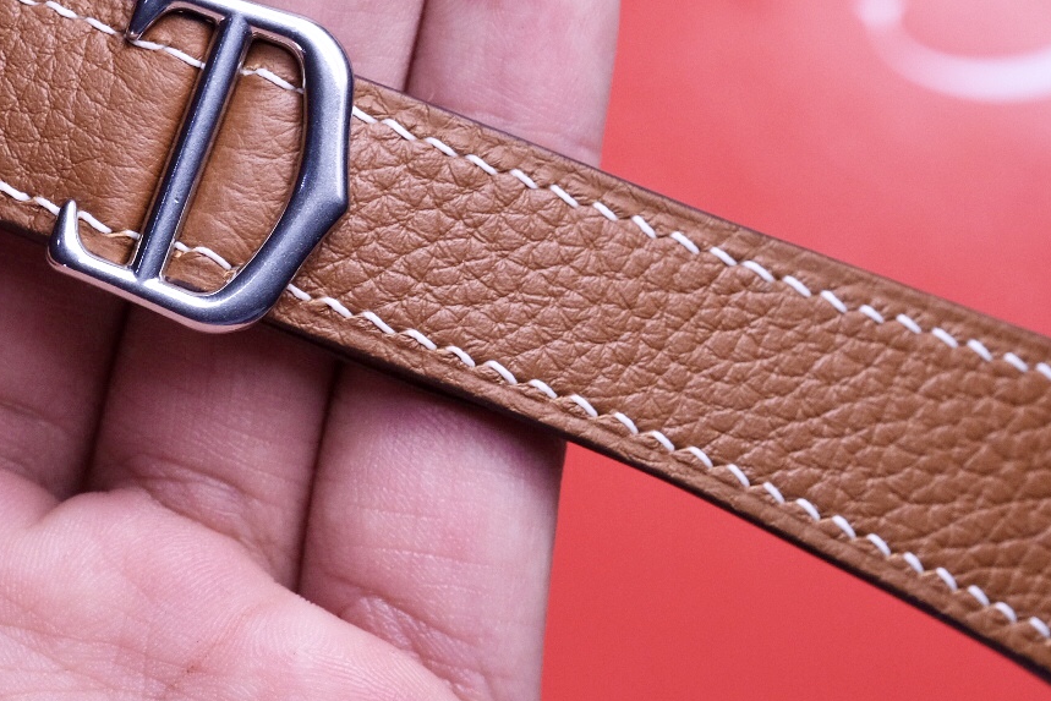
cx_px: 347
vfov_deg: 7.4
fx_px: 5431
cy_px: 20
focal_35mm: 186
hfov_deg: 11.0
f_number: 7.1
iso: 800
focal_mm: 60
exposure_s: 1/160
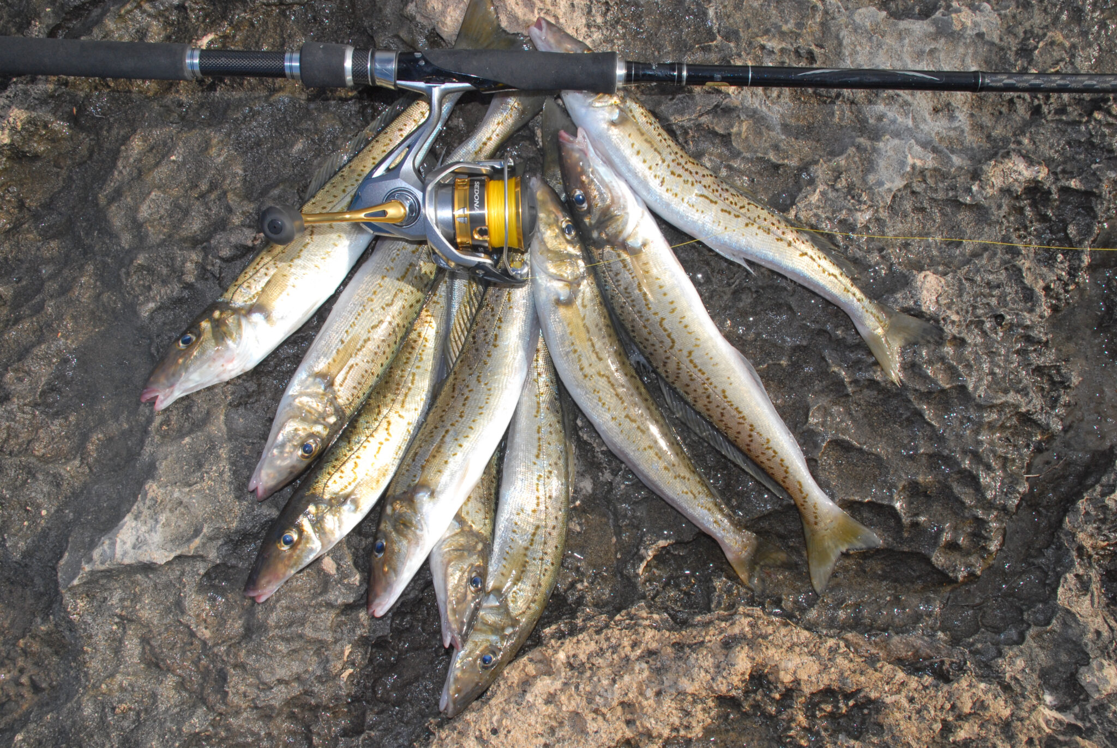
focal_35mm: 36
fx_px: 1118
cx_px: 558
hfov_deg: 53.1
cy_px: 374
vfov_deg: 37.0
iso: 250
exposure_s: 1/250
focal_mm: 24
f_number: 11
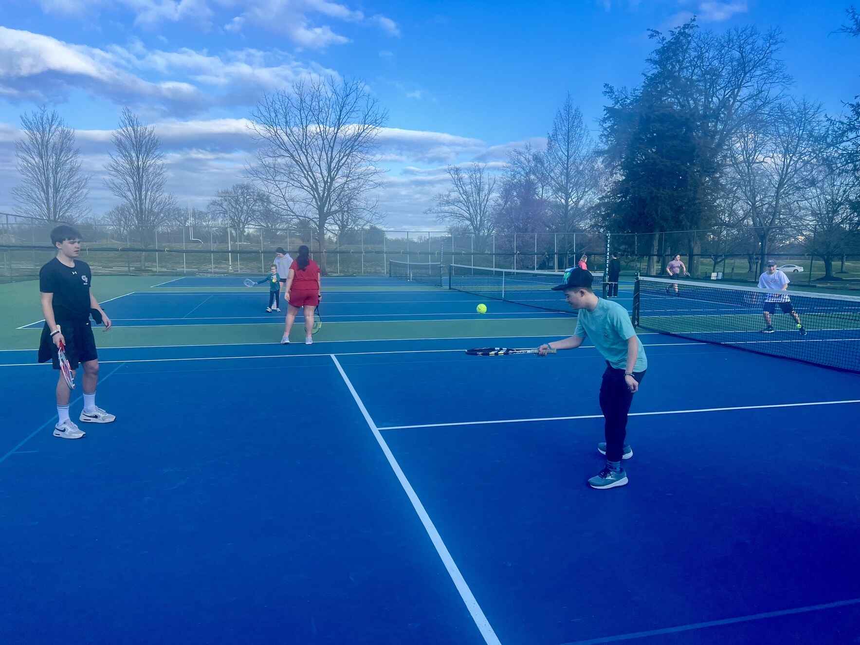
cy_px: 322
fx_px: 646
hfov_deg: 67.3
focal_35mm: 26
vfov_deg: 53.1
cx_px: 430
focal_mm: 5.7
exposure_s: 1/1808
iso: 50
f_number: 1.5
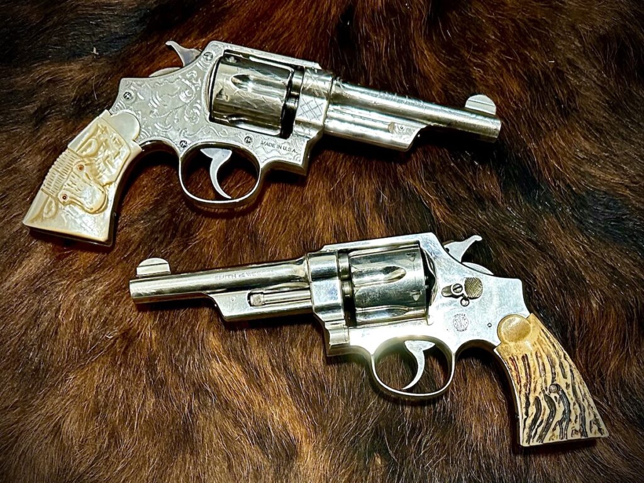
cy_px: 242
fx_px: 446
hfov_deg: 71.6
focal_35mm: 24
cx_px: 322
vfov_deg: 56.8
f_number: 1.78
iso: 800
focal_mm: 6.86
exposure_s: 1/40
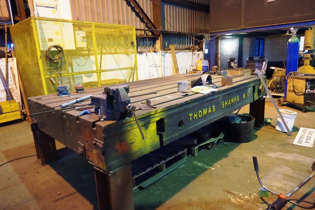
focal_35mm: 24
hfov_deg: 73.7
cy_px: 105
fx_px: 210
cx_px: 158
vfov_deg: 53.1
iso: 3200
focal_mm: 16
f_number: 3.5
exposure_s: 1/50
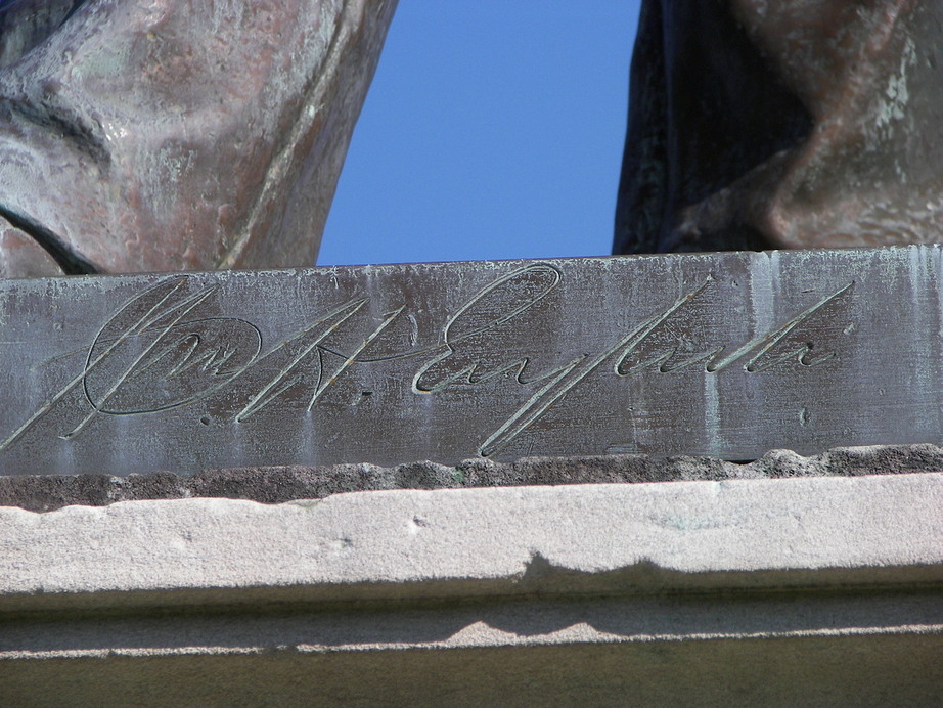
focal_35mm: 269
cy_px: 354
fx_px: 7330
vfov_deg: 5.5
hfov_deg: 7.4
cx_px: 472
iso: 64
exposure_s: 1/800
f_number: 3.6
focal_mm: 44.6
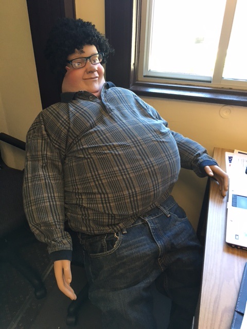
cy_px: 164
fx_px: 276
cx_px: 124
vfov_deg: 61.7
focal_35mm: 29
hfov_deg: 48.2
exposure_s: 1/30
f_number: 2.2
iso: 100
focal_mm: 4.15
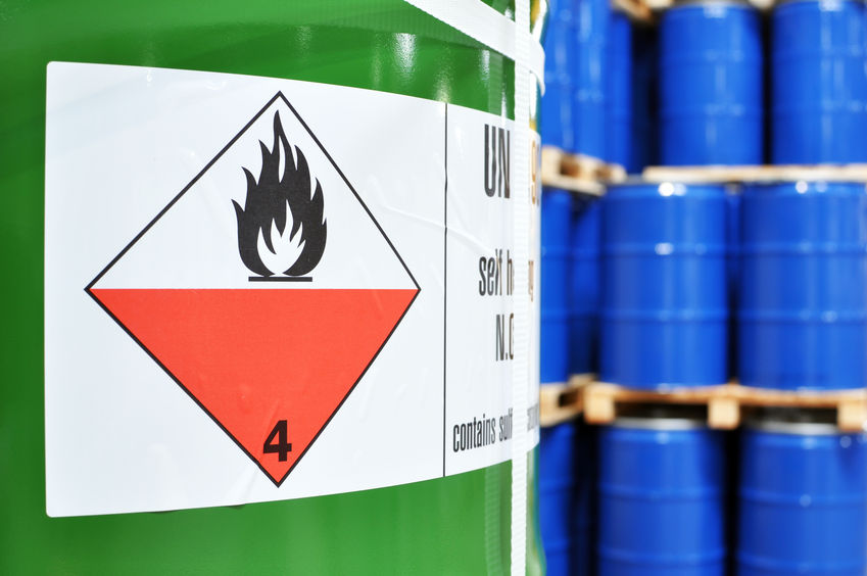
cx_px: 434
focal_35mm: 52
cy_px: 288
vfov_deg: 25.7
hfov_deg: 37.9
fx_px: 1263
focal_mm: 35
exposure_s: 1/2
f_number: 6.3
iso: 200
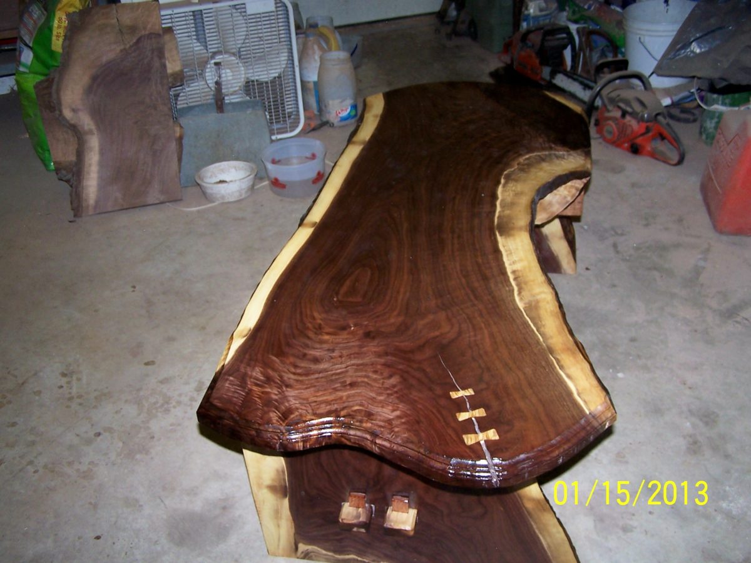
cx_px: 376
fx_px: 824
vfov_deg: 37.7
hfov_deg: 49.0
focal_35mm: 38
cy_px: 282
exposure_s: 1/60
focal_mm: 6.3
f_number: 2.8
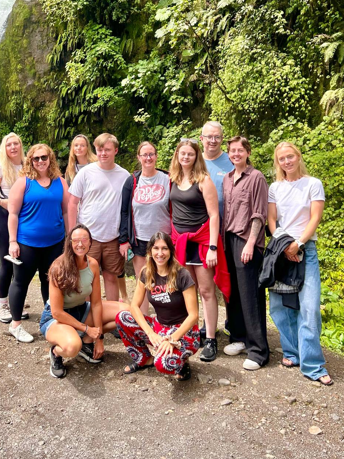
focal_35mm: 40
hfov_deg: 35.5
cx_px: 107
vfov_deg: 45.8
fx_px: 530
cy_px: 139
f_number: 1.5
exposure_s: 1/748
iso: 50
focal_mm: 5.7
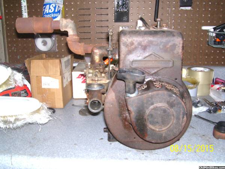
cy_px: 84
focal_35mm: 37
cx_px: 112
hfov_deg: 50.1
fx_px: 240
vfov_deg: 38.7
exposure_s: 1/60
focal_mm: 6
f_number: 2.7
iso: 125
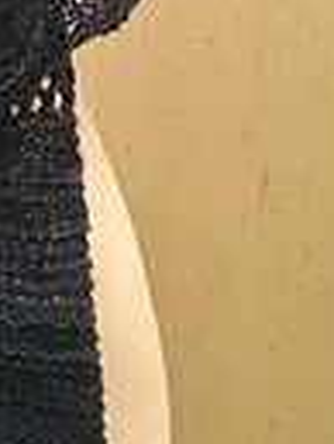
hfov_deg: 12.5
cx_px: -188
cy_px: -110
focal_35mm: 112
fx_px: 1438
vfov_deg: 16.7
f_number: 2.2
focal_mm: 4.15
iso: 320
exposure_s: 1/15
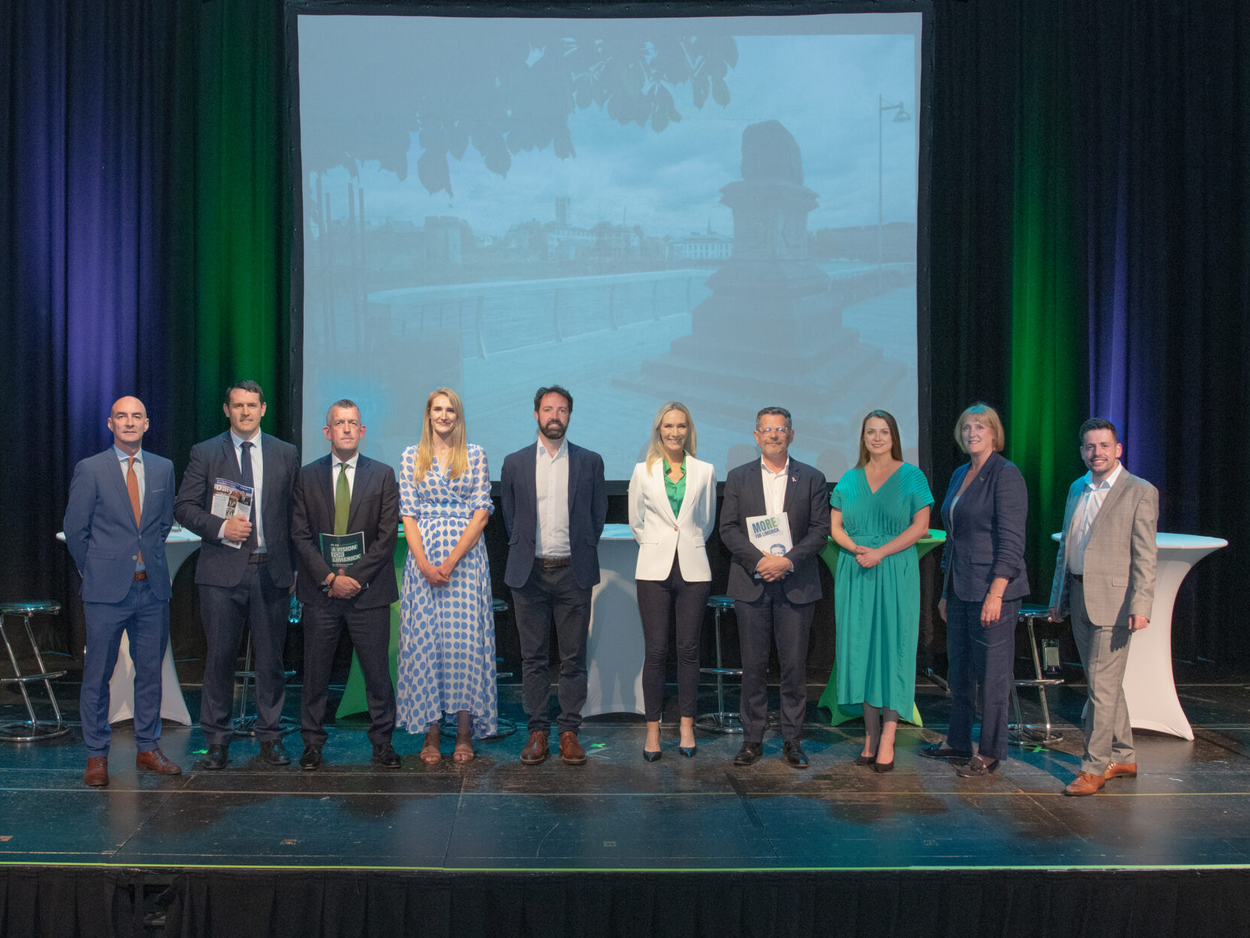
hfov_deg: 61.6
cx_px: 603
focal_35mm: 29
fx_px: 1047
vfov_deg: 48.2
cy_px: 462
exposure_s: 1/125
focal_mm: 26
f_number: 5.6
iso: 1250
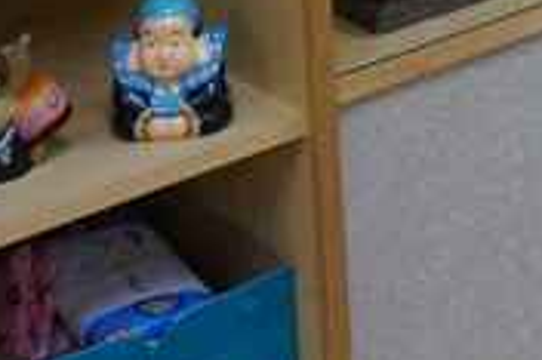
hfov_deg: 9.8
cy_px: -825
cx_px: 1201
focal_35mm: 191
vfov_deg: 6.4
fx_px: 2873
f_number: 4
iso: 1250
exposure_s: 1/160
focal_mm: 16
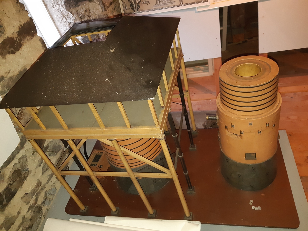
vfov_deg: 53.1
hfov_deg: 67.3
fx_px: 231
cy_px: 116
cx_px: 154
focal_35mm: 26
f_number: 1.7
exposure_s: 1/25
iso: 200
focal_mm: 3.93
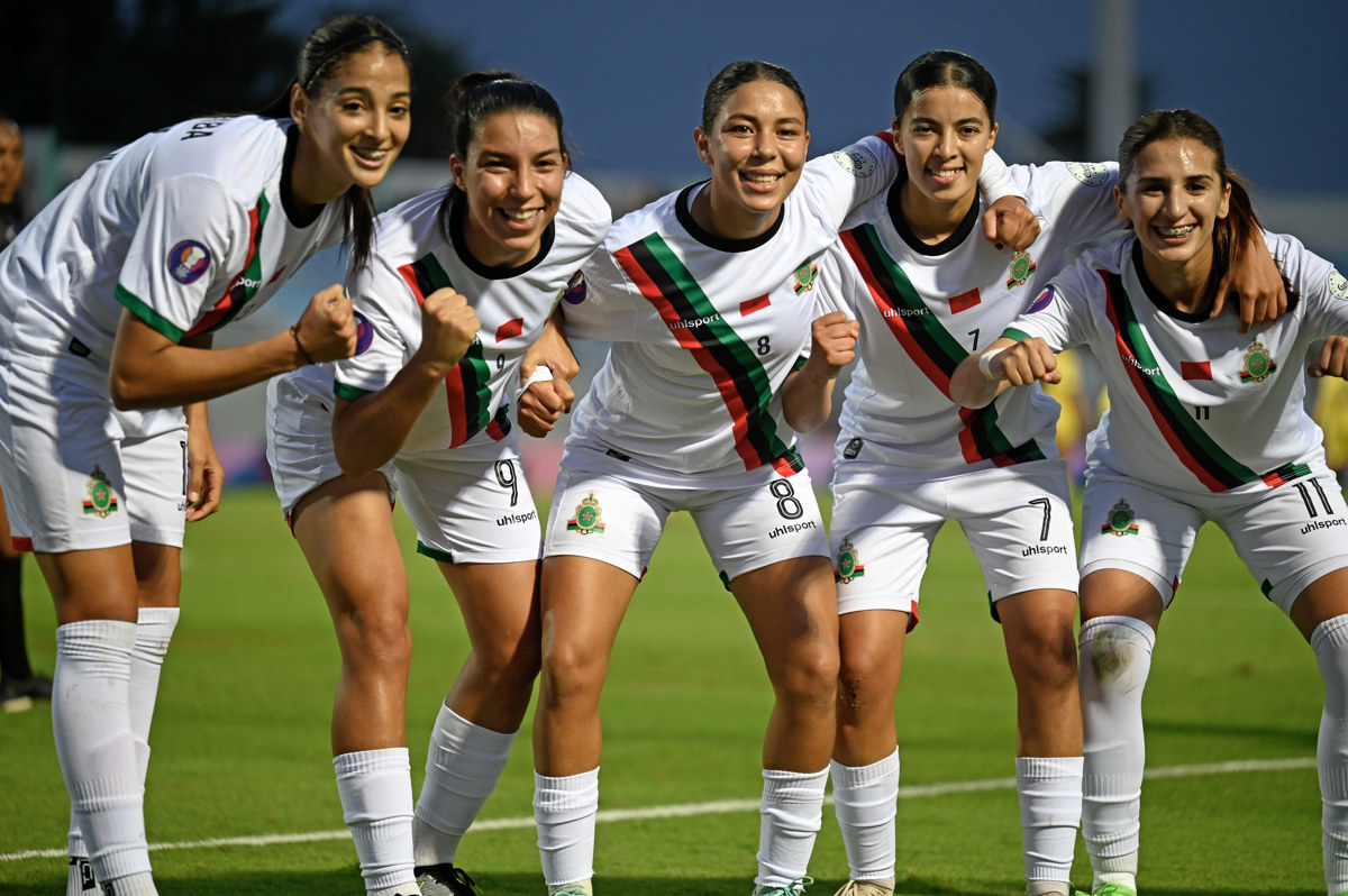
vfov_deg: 8.6
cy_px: 448
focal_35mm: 160
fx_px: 5986
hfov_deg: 12.8
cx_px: 674
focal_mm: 160
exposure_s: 1/800
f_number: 2.8
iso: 1250
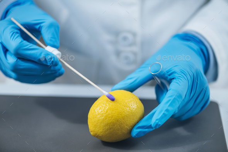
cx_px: 114
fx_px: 665
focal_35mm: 105
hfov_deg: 19.5
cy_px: 76
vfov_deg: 13.0
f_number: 3.2
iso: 64
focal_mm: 105
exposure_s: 1/160
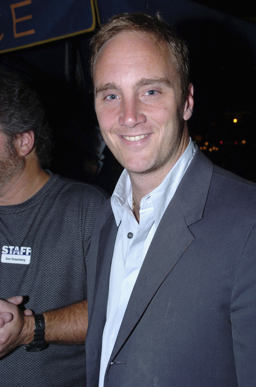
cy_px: 188
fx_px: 600
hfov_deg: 24.1
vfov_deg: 35.7
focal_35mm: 56
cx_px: 129
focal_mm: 34
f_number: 8
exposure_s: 1/50
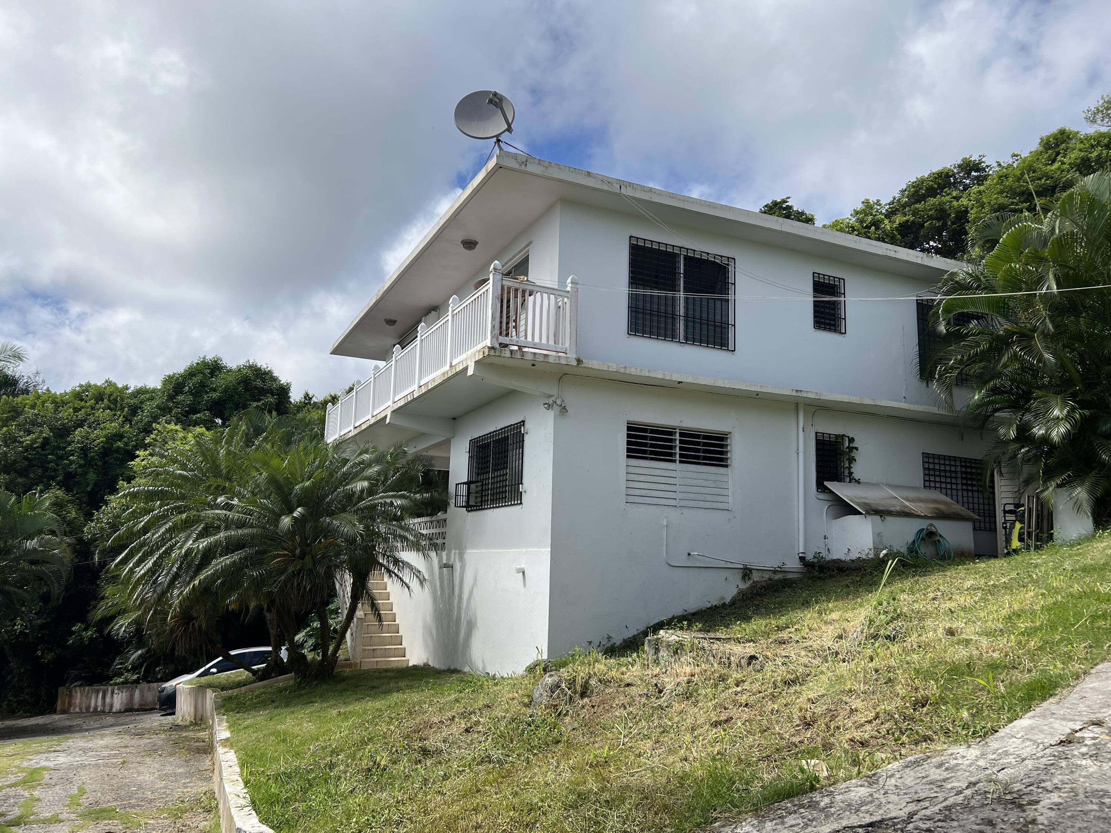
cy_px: 416
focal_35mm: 26
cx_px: 556
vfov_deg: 53.1
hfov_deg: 67.3
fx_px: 834
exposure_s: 1/4831
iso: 50
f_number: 1.5
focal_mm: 5.7
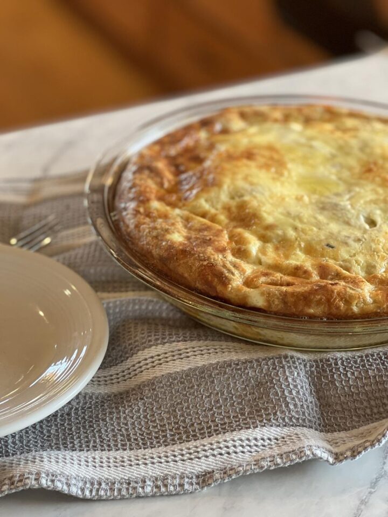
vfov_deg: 25.3
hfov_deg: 19.1
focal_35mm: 77
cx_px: 194
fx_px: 1151
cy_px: 258
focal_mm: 9
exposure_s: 1/60
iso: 160
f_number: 2.8
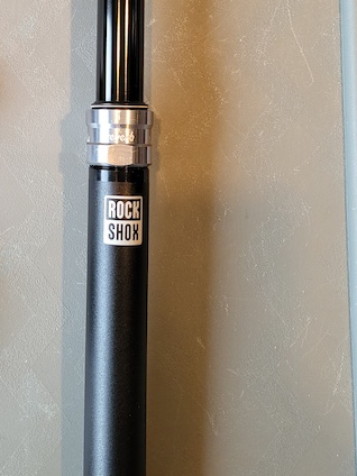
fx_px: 674
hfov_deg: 28.4
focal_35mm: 49
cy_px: 85
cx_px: 29
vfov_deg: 37.3
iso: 250
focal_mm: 4.25
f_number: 1.8
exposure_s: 1/40
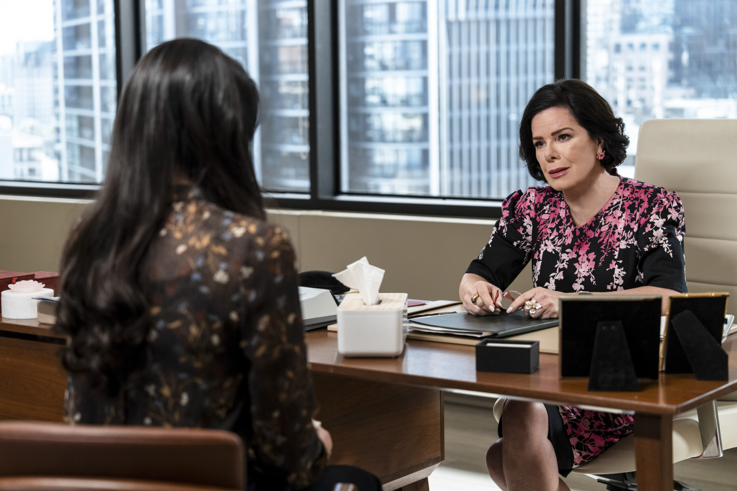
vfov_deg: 19.5
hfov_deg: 28.8
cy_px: 246
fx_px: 1433
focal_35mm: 70
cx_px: 368
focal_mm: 70
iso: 1250
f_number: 2.8
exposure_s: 1/80
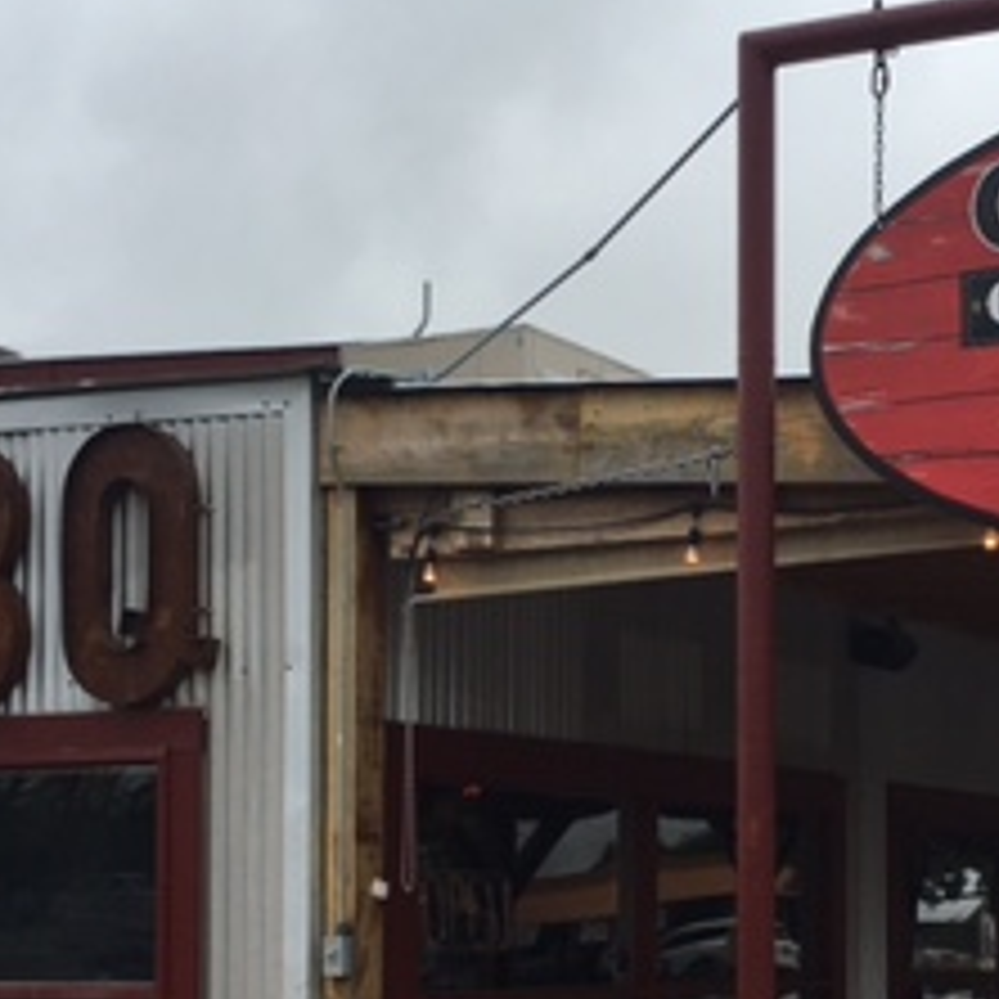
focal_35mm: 74
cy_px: 801
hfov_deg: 23.1
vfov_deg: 23.0
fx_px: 2416
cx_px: 752
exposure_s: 1/582
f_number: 2.2
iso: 25
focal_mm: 4.15
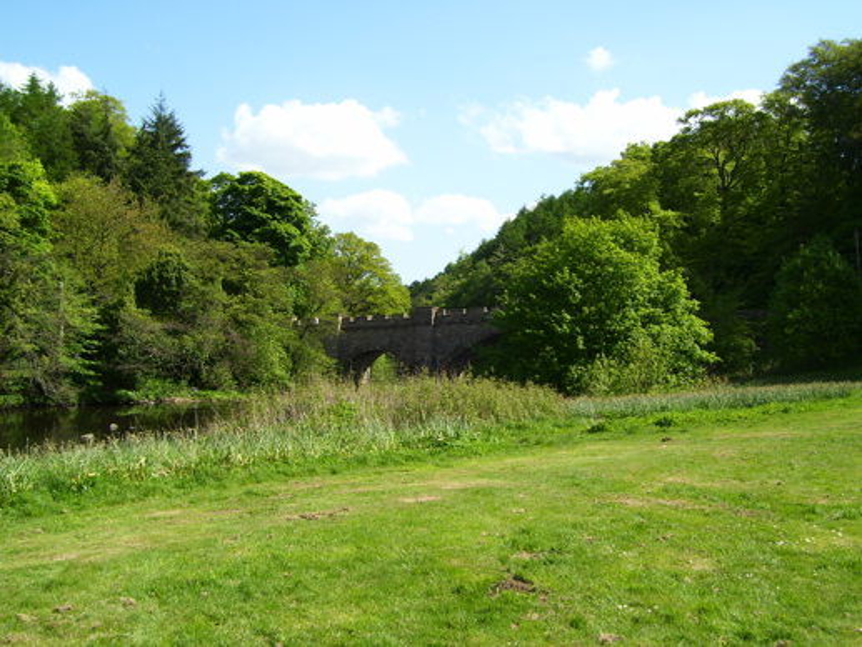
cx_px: 431
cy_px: 324
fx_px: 922
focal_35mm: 37
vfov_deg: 38.7
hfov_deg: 50.1
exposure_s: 1/350
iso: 80
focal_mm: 6
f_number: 4.8
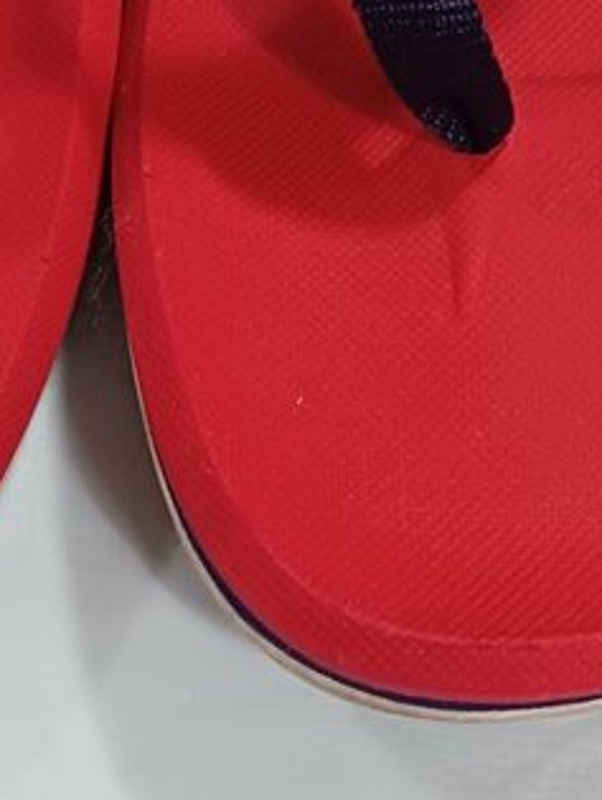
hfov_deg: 20.9
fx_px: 1620
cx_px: 163
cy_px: -46
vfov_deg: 26.0
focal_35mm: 70
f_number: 1.8
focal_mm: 5.06
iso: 200
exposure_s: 1/30
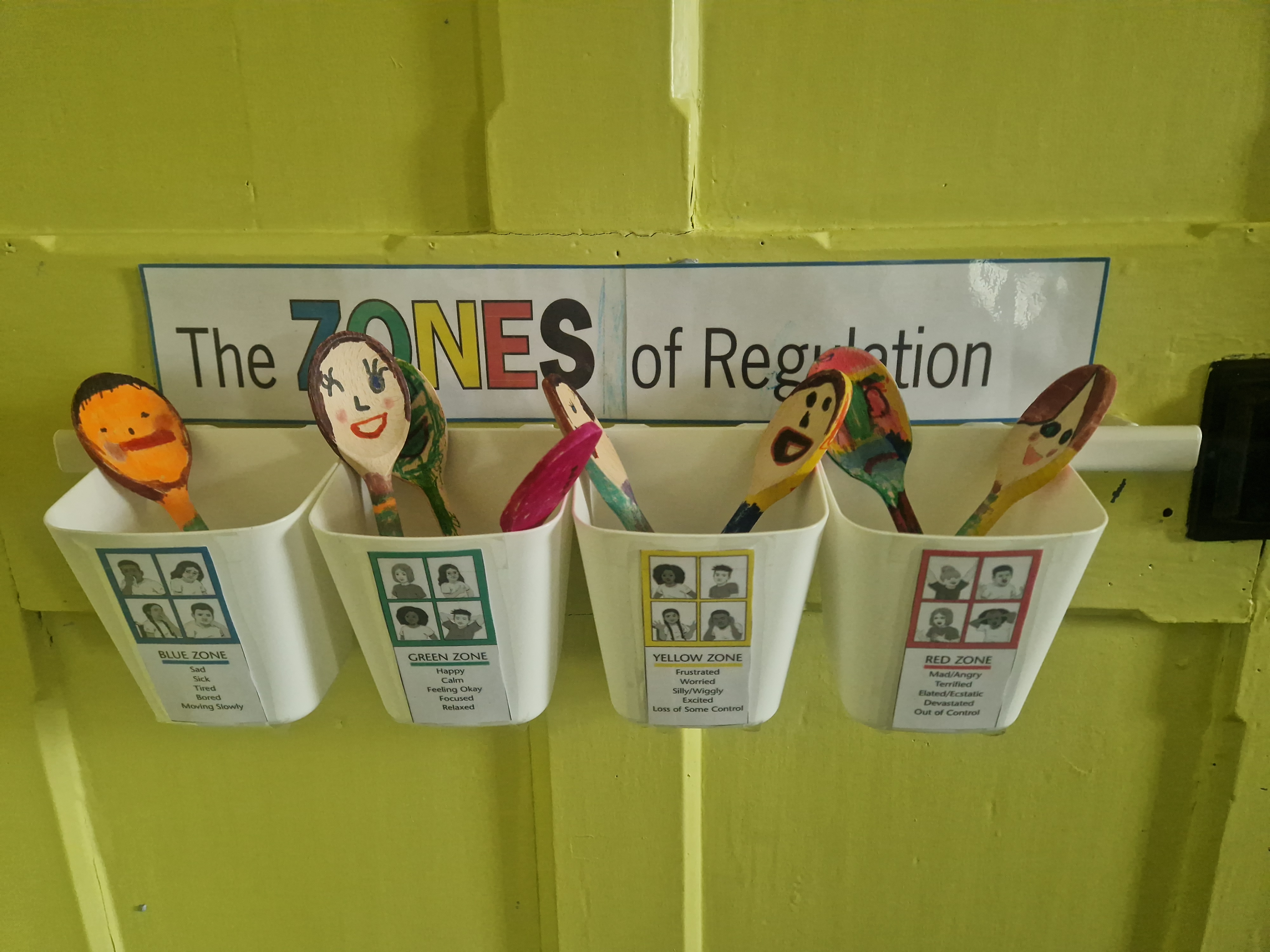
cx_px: 635
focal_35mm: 23
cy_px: 476
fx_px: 844
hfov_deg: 73.9
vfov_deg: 58.9
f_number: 1.8
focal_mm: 5.4
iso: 50
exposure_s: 1/100
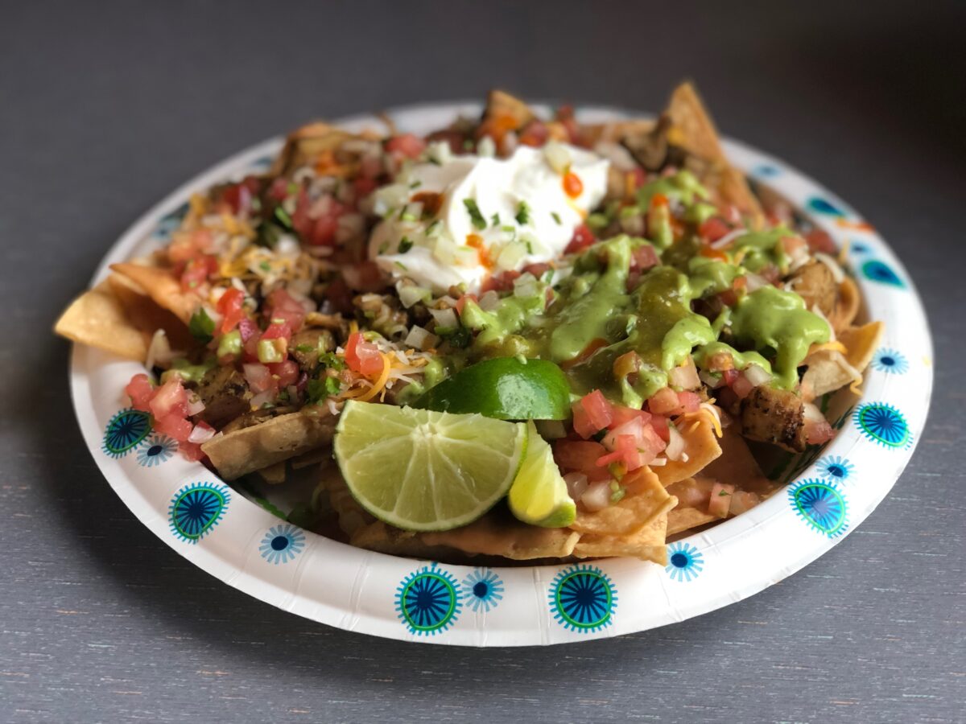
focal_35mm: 57
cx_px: 483
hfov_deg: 33.8
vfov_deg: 25.7
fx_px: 1591
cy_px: 362
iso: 40
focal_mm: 6.6
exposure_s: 1/30
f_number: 2.8
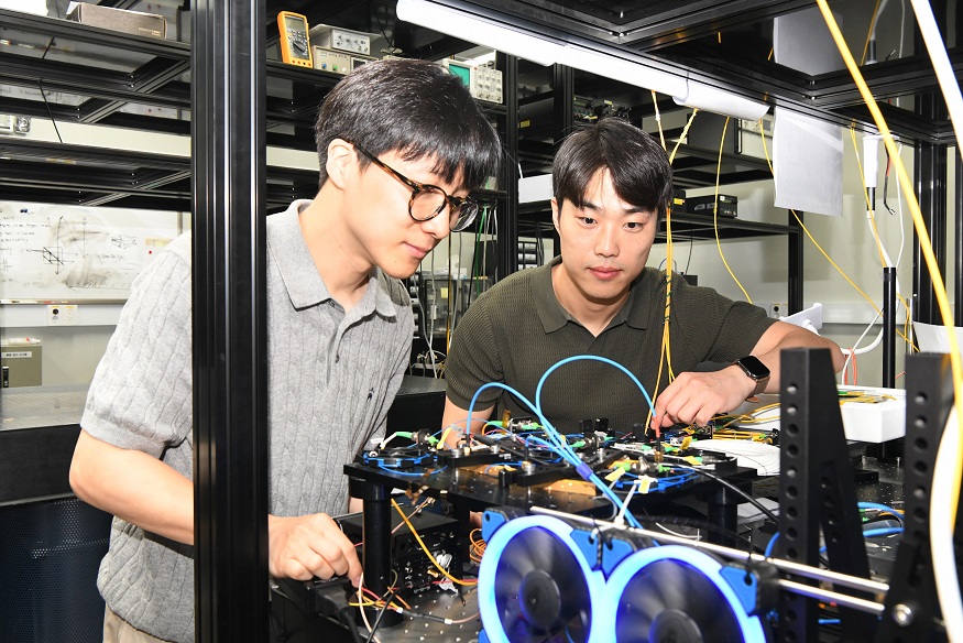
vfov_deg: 41.1
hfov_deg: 58.7
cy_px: 322
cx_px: 482
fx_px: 856
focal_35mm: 32
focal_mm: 32
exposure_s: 1/60
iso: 3200
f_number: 10
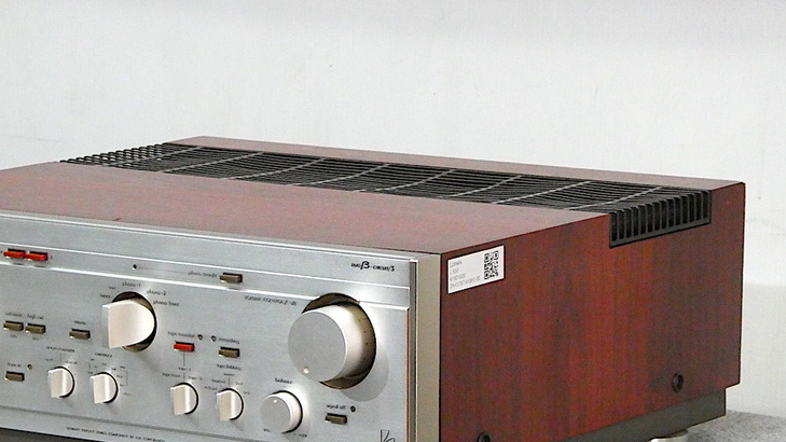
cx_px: 288
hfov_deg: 12.1
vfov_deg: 6.8
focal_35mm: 178
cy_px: 350
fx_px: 3710
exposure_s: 1/80
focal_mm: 22.3
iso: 1250
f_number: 5.2
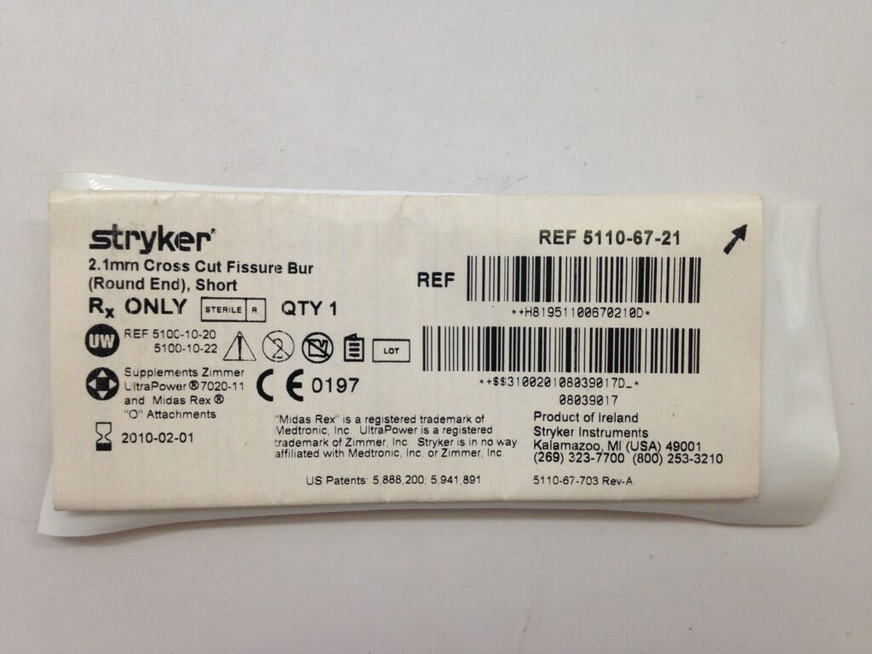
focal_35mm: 33
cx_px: 436
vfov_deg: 42.9
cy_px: 327
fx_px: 831
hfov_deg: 55.4
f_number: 2.4
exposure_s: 1/60
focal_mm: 4.12
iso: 64
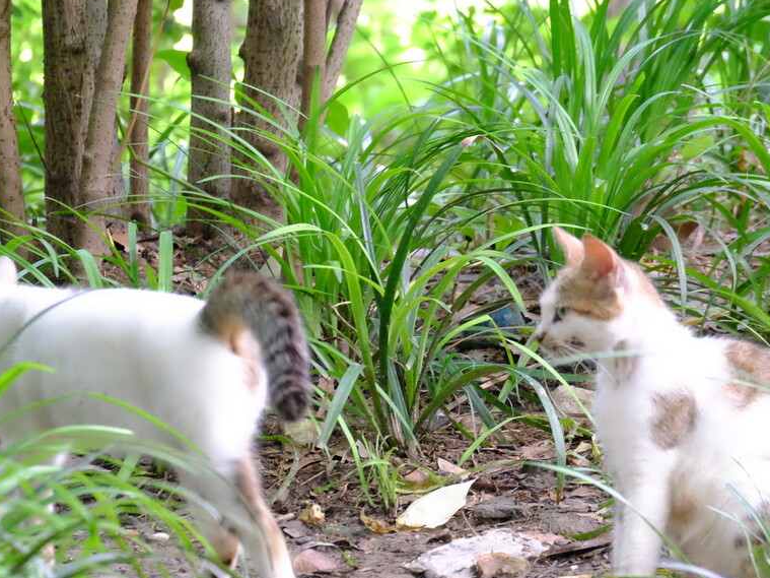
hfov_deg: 7.2
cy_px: 389
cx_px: 518
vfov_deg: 5.4
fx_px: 6116
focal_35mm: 275
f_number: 6.4
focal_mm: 120.6
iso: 6400
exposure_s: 1/58
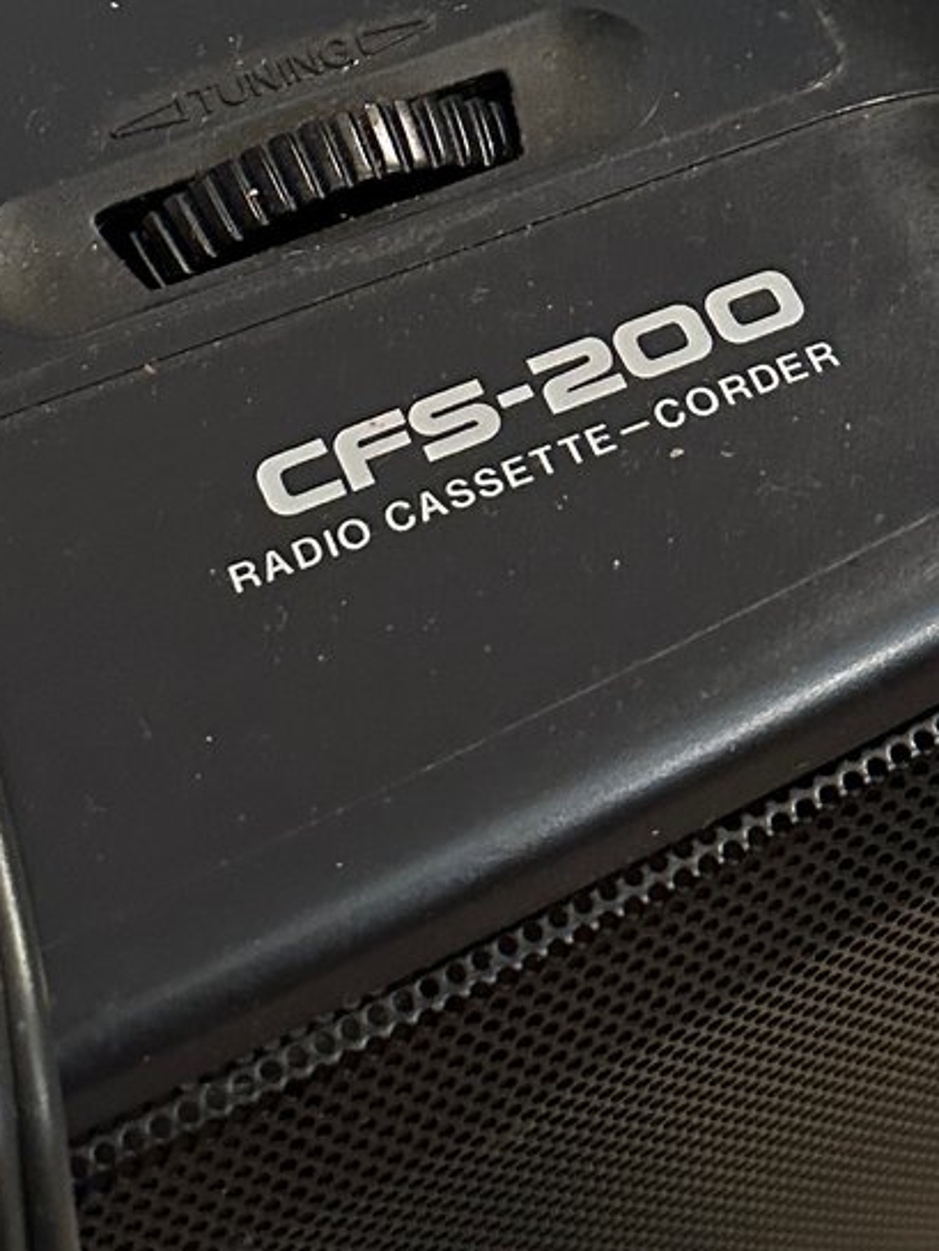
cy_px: 0
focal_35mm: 88
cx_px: 349
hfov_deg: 16.8
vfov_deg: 21.5
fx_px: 3182
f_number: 1.78
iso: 640
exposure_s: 1/60
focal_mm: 6.86
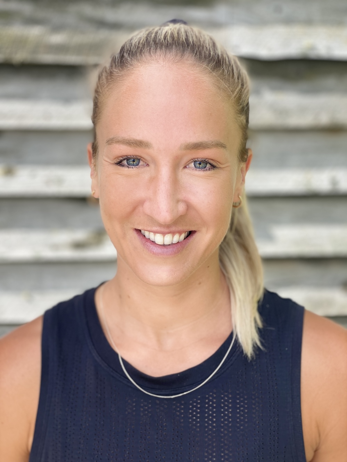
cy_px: 231
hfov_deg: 28.0
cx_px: 174
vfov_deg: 36.8
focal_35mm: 52
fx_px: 695
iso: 20
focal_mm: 6
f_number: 2
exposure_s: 1/361
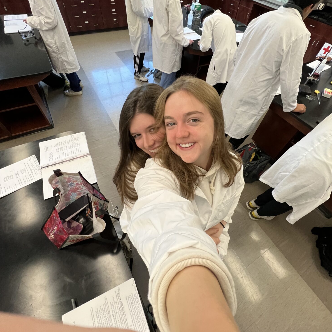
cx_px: 171
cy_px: 156
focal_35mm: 16
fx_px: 174
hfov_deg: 87.4
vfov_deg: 87.3
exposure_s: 1/120
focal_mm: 1.57
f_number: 1.8
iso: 250
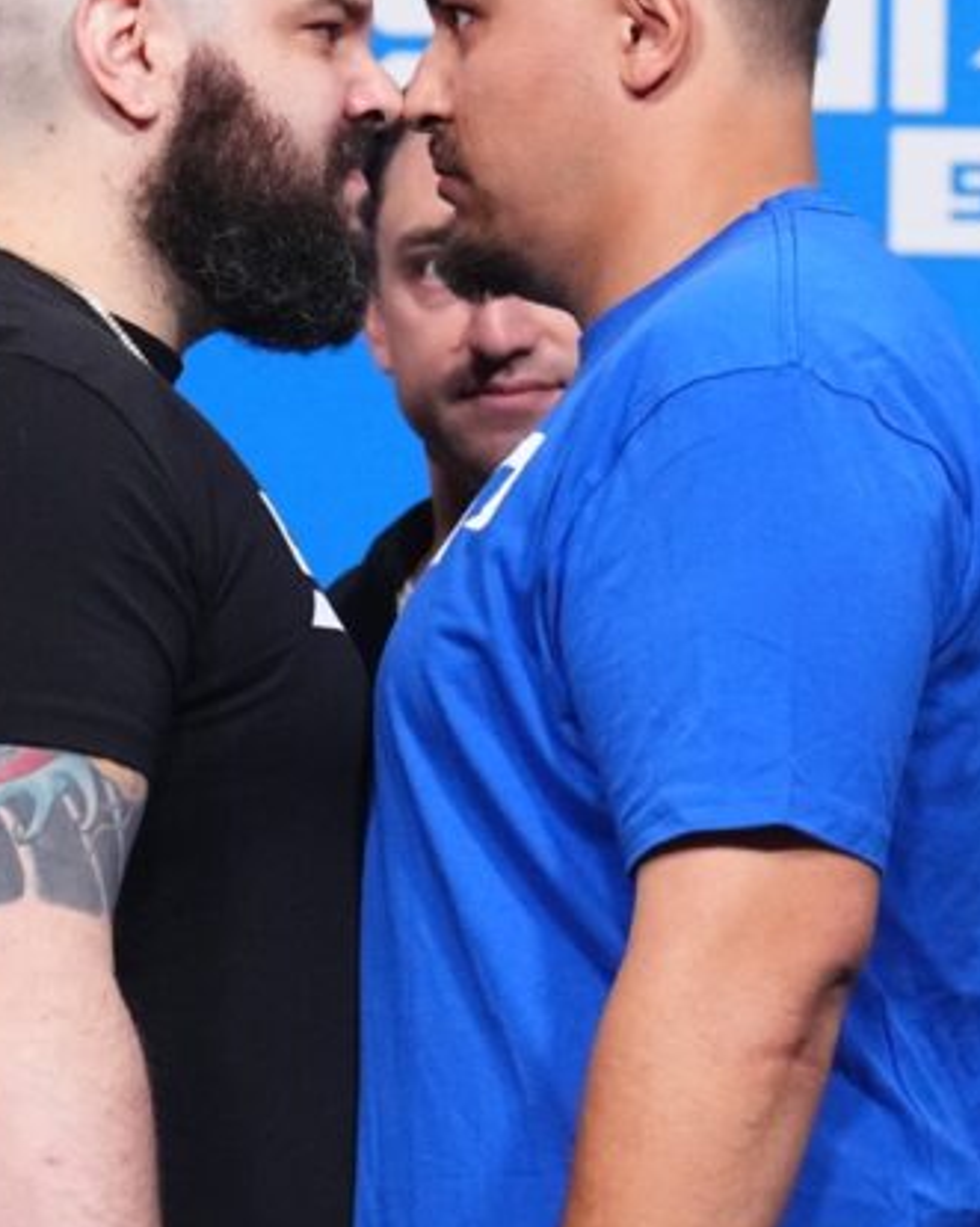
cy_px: 652
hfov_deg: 4.6
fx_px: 12223
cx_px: 237
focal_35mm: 337
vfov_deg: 5.7
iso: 4000
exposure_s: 1/640
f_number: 2.8
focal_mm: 99
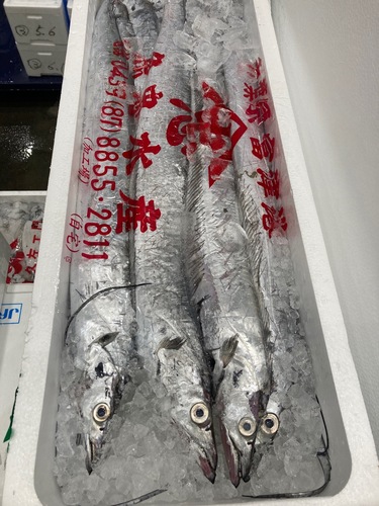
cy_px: 253
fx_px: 409
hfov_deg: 49.7
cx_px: 190
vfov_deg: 63.4
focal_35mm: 28
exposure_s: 1/120
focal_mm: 3.99
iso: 50
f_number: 1.8
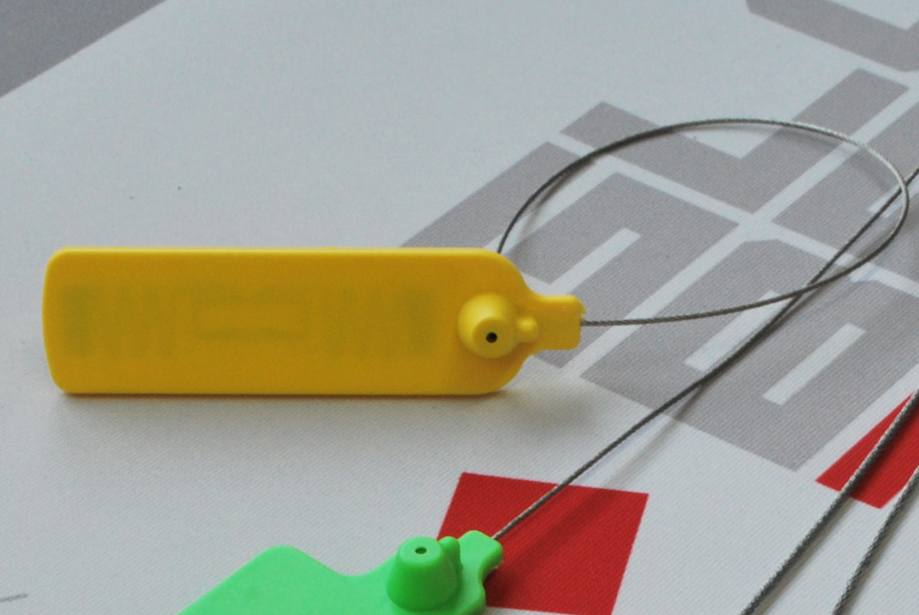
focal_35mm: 112
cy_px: 518
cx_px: 571
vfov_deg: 12.2
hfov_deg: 18.2
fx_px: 2865
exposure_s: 1/10
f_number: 14
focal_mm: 35
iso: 400
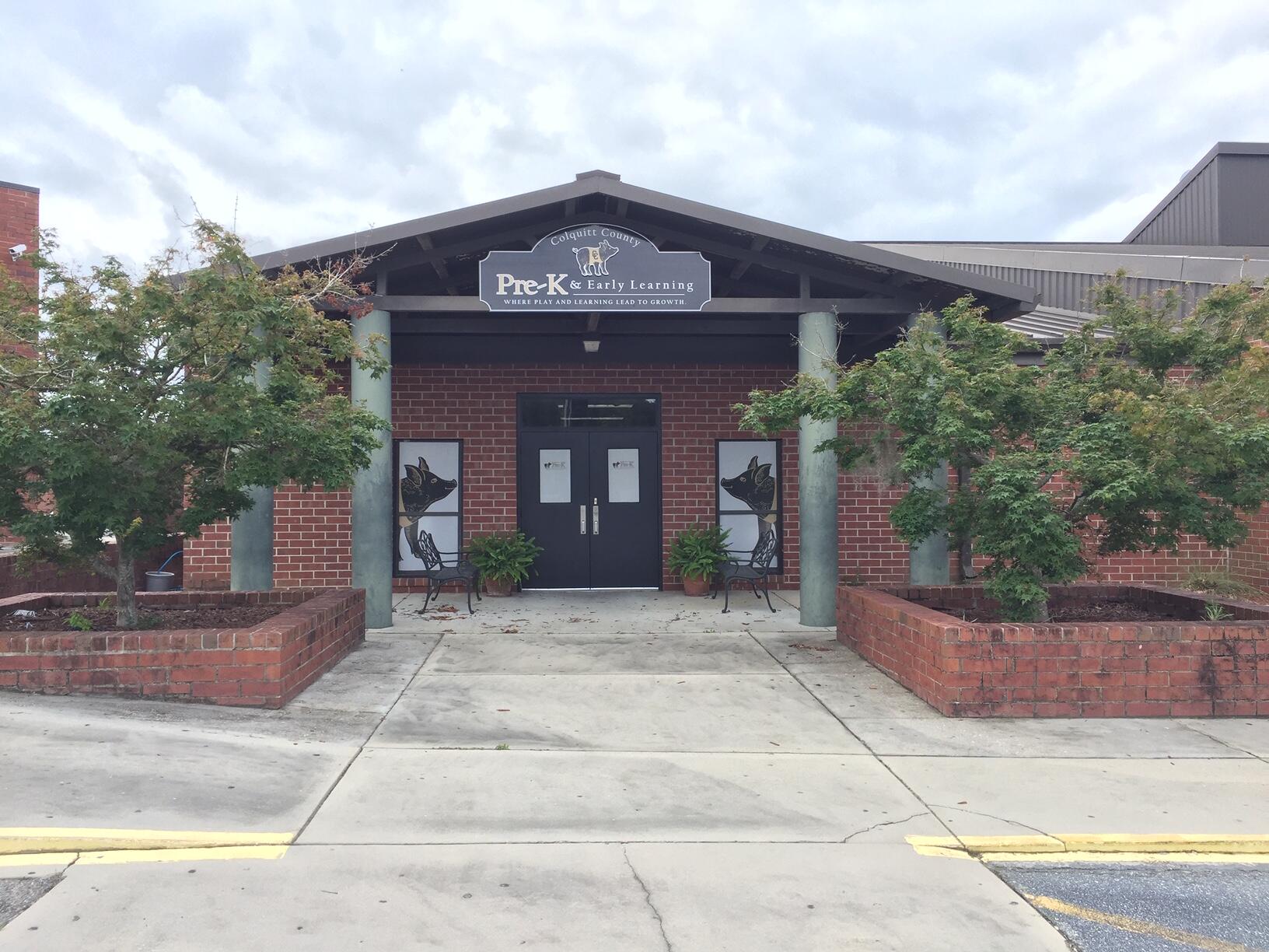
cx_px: 634
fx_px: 1063
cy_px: 476
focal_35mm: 29
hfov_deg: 61.7
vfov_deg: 48.2
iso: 32
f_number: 2.2
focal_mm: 4.15
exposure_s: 1/628
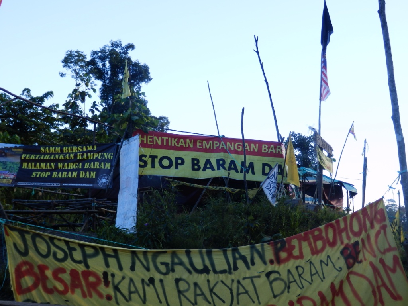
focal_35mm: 49
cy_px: 153
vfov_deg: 29.7
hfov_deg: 38.9
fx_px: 578
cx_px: 204
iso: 80
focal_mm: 8.9
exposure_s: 1/100
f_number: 4
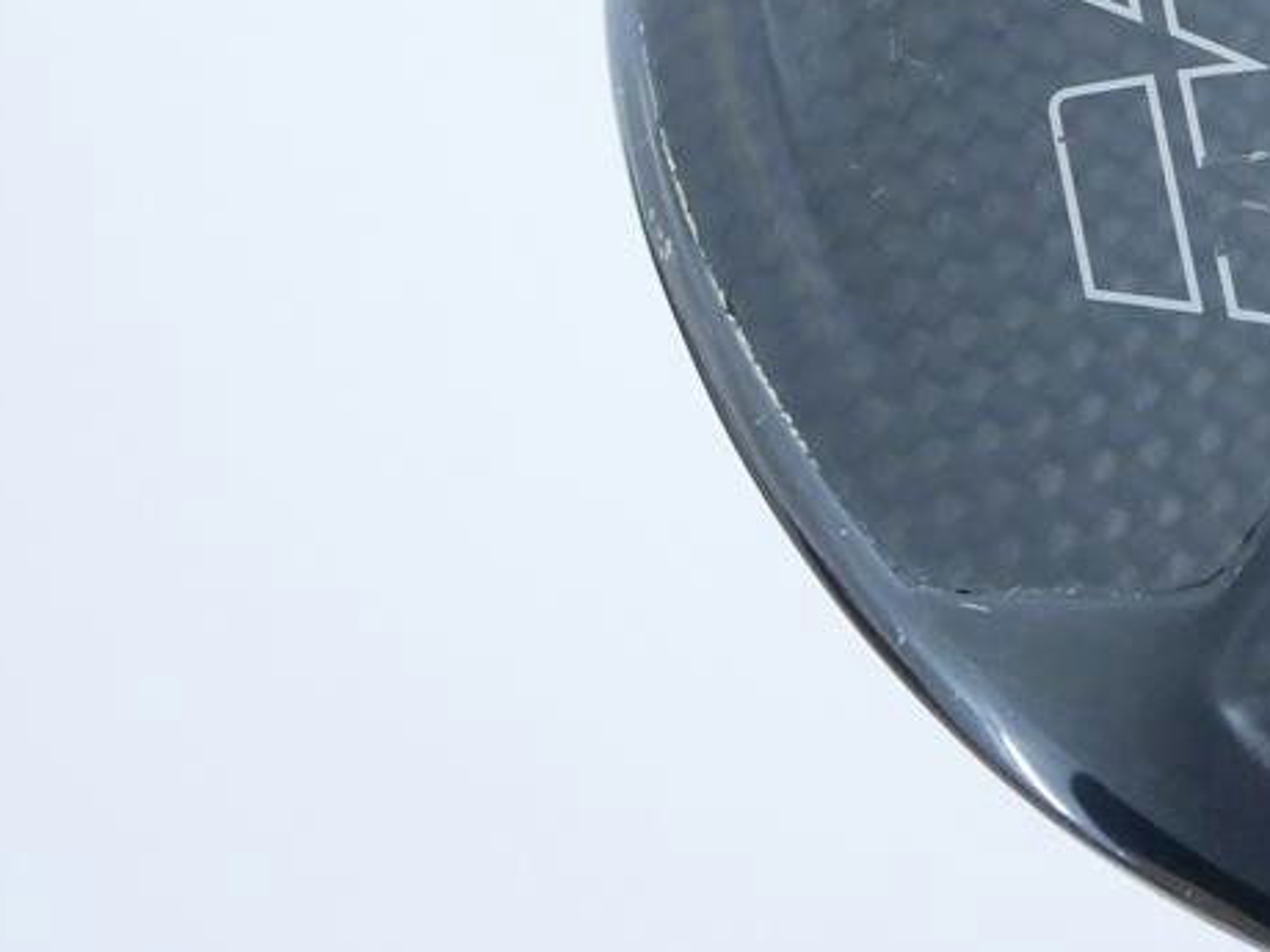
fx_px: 5100
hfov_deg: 13.6
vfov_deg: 10.6
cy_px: 102
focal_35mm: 139
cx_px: 1683
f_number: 4.5
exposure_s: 1/50
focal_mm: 25
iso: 1600
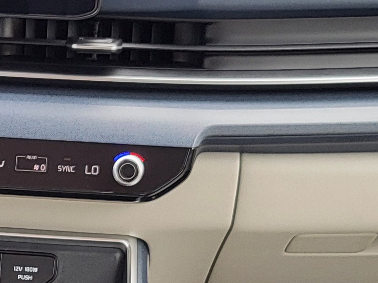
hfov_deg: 14.8
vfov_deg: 11.1
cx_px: -95
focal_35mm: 128
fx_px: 1397
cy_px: 427
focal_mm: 5.4
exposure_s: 1/138
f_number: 1.8
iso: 40
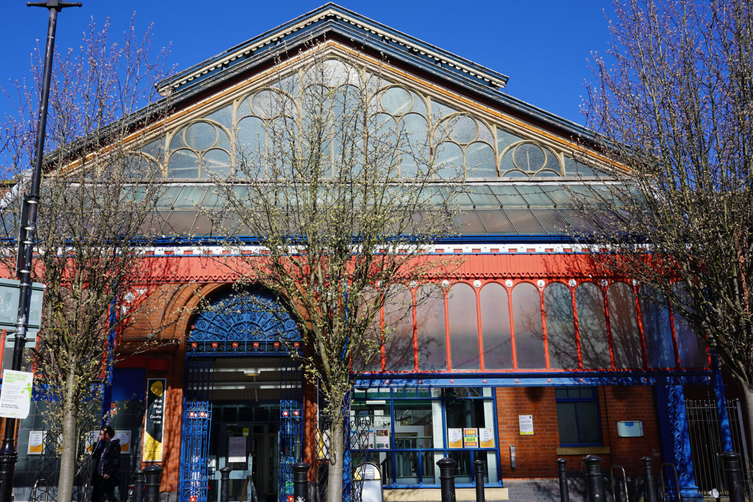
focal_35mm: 37
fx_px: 774
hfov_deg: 51.9
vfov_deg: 35.9
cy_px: 241
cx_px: 352
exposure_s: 1/160
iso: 100
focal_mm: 29
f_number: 10
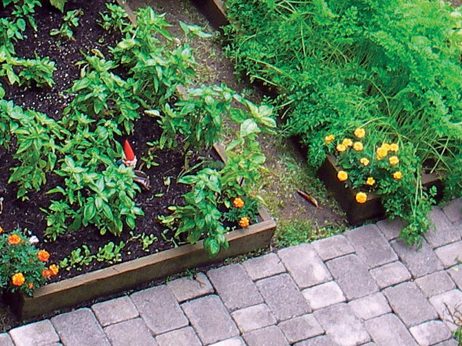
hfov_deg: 16.9
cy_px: 41
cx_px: 152
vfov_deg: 12.7
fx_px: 1548
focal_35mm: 116
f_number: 3.3
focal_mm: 6.3
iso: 50
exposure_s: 1/60
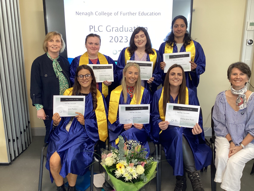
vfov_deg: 45.4
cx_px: 127
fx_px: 227
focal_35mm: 31
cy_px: 96
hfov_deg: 58.4
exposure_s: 1/60
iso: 100
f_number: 2.4
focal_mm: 3.3
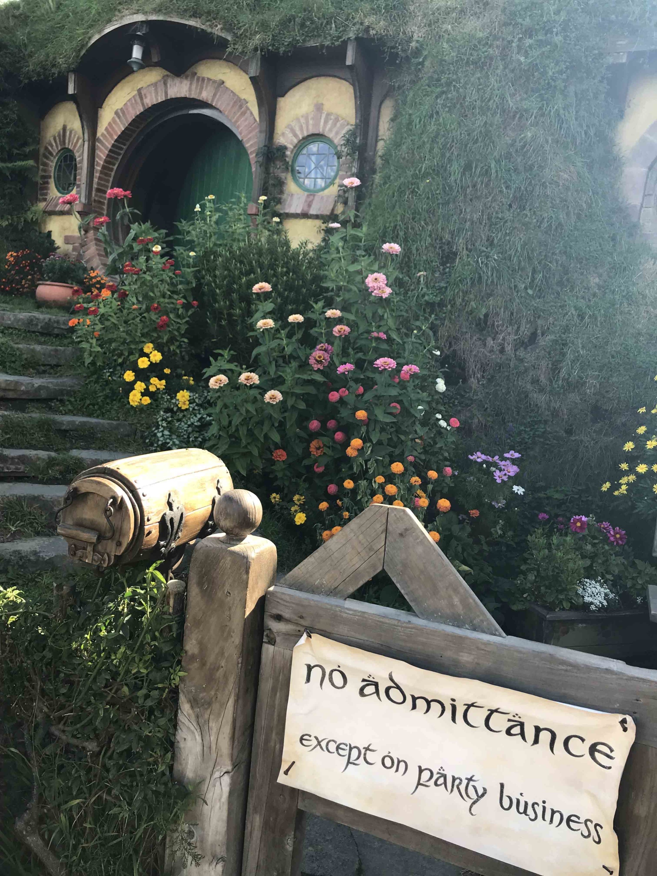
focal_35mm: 28
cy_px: 438
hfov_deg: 49.7
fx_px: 709
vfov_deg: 63.4
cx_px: 328
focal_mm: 3.99
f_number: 1.8
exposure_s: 1/463
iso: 20
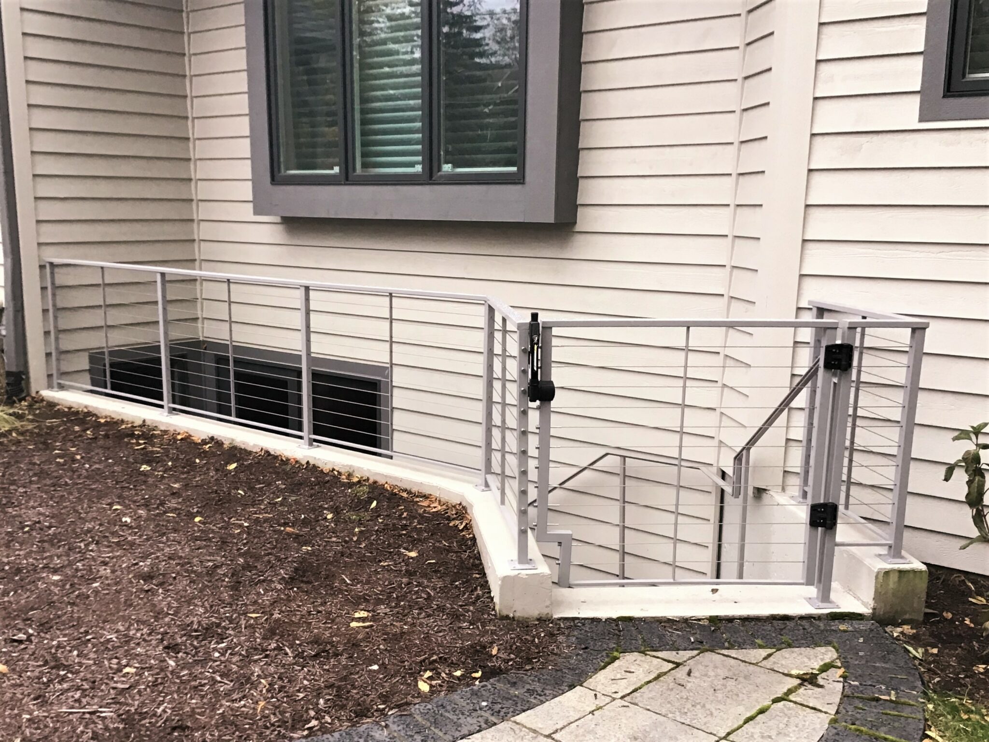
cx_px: 494
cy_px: 371
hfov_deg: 58.4
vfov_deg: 45.4
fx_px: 886
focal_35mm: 31
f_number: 2.4
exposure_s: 1/30
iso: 32
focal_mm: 3.3
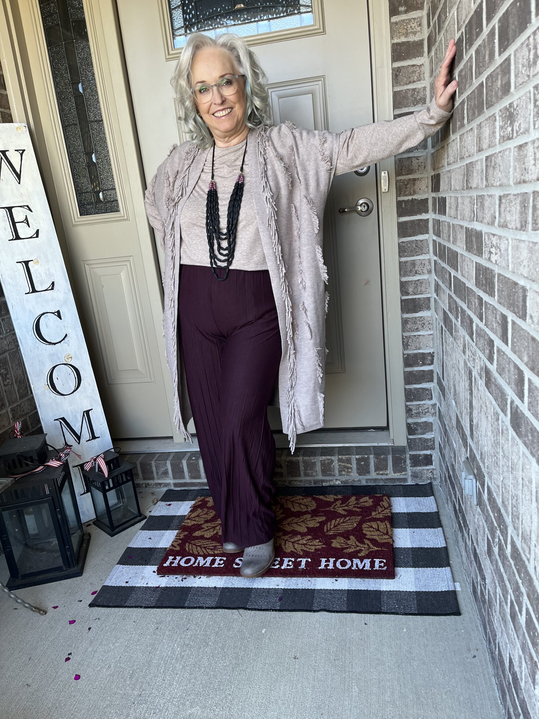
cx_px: 270
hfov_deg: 53.1
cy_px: 360
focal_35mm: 26
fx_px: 540
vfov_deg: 67.3
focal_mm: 5.1
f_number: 1.6
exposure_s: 1/121
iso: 50
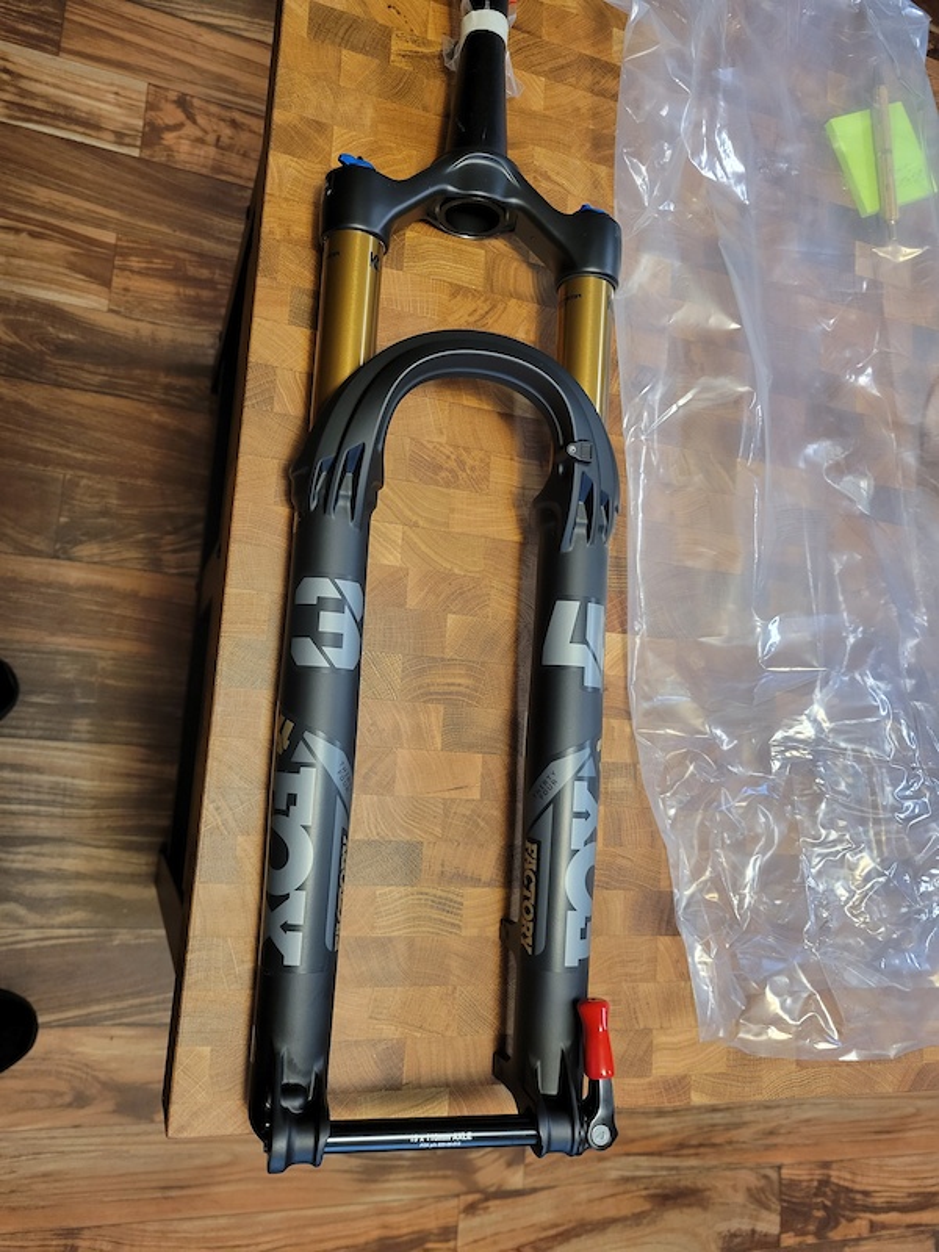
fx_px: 940
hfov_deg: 53.1
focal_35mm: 26
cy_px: 626
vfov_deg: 67.3
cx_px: 470
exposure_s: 1/40
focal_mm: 5.4
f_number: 1.8
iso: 400
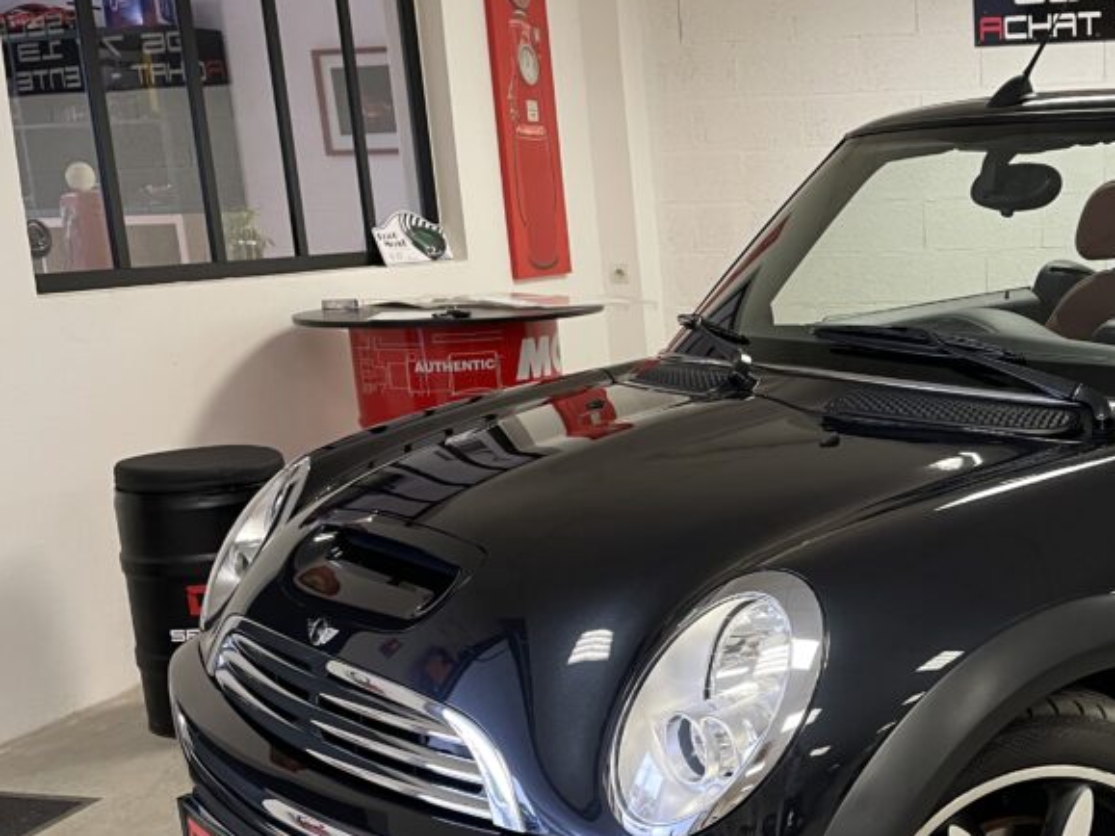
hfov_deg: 38.6
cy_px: 537
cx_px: 984
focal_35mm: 46
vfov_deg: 31.3
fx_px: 1481
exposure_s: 1/50
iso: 125
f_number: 1.6
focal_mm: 4.2
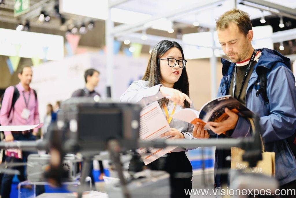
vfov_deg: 27.0
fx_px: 411
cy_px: 99
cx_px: 148
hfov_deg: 39.6
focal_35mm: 50
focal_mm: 50
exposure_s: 1/400
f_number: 1.2
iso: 400
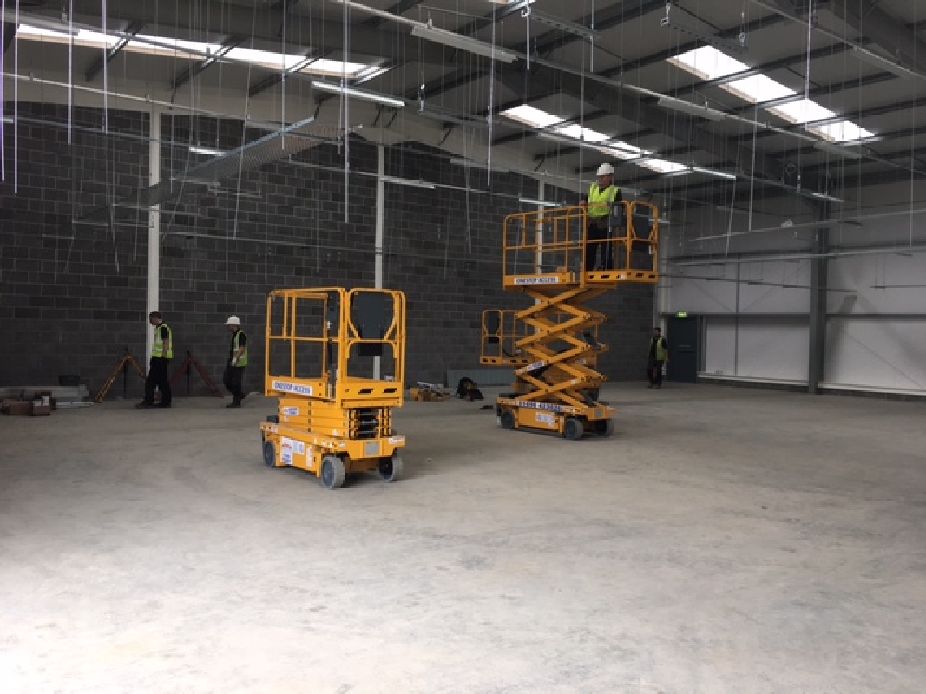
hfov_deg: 61.7
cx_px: 463
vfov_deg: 48.2
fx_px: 776
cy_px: 347
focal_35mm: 29
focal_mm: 4.15
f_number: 2.2
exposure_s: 1/100
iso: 40
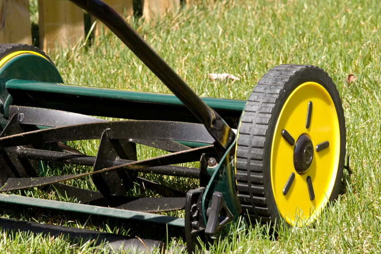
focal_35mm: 158
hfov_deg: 13.1
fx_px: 1665
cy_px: 127
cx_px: 190
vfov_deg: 8.7
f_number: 9
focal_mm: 105
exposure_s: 1/125
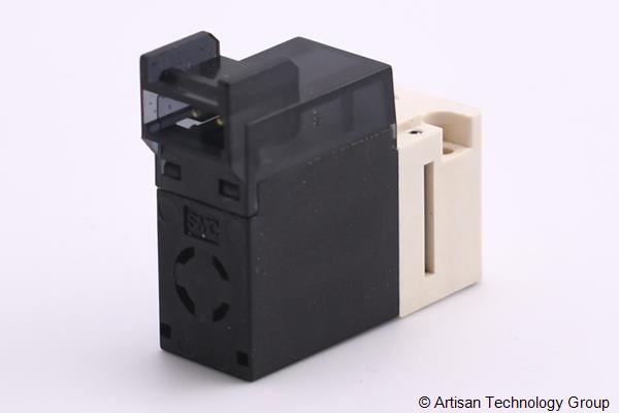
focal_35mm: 67
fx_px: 1152
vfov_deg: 20.3
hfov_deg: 30.1
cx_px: 310
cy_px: 206
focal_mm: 45
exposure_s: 1/100
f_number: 5.6
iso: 125
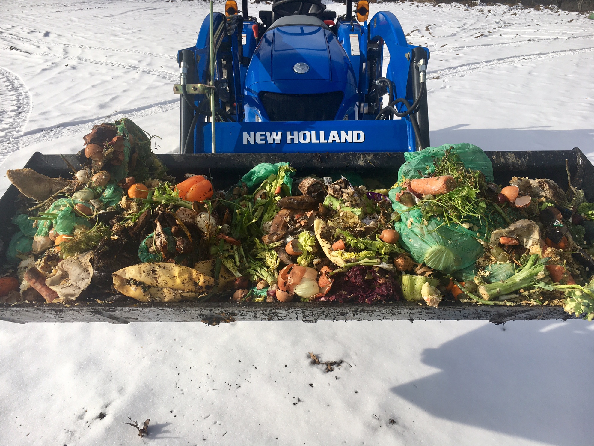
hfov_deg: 61.6
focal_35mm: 29
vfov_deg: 48.3
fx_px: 498
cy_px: 223
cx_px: 297
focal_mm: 4.15
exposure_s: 1/2564
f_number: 2.2
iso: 25
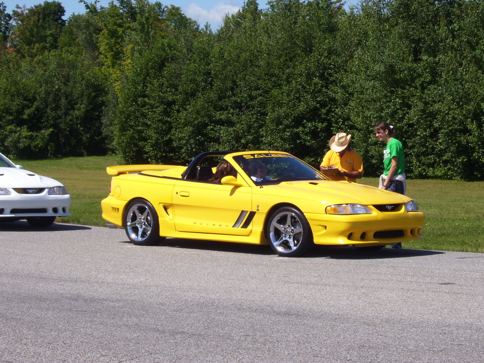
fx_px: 1552
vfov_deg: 13.3
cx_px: 242
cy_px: 182
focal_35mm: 111
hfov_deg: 17.7
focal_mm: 18
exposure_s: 1/250
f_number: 8
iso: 80
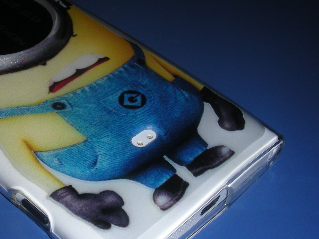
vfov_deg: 21.9
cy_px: 119
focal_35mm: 67
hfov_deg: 28.2
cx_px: 52
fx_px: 617
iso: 50
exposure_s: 1/60
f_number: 13.6
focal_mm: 6.3
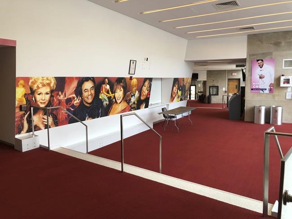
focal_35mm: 28
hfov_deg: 63.4
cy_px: 110
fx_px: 236
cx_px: 146
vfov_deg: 49.8
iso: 32
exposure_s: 1/39
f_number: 1.8
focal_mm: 3.99
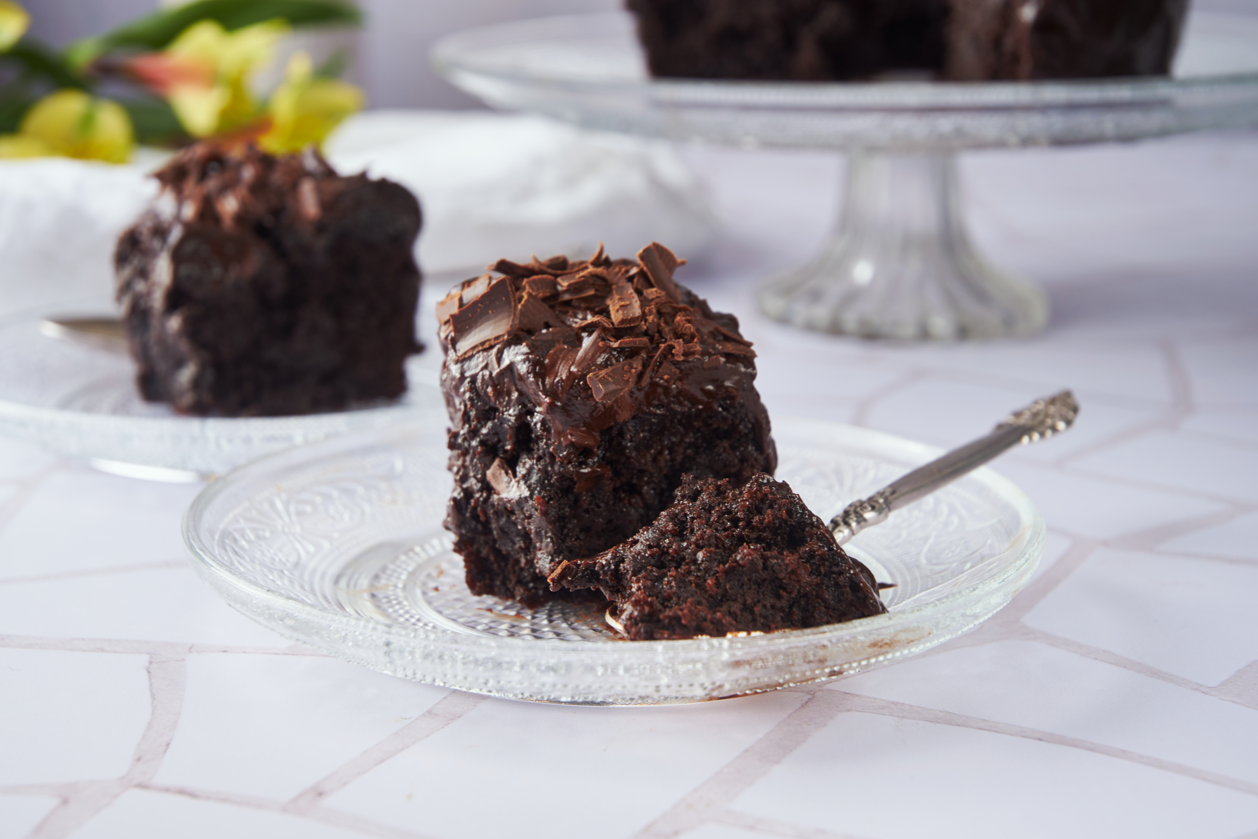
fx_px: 2726
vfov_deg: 17.5
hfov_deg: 26.0
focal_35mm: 78
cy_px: 420
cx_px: 629
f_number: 8
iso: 100
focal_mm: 52
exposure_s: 1/100
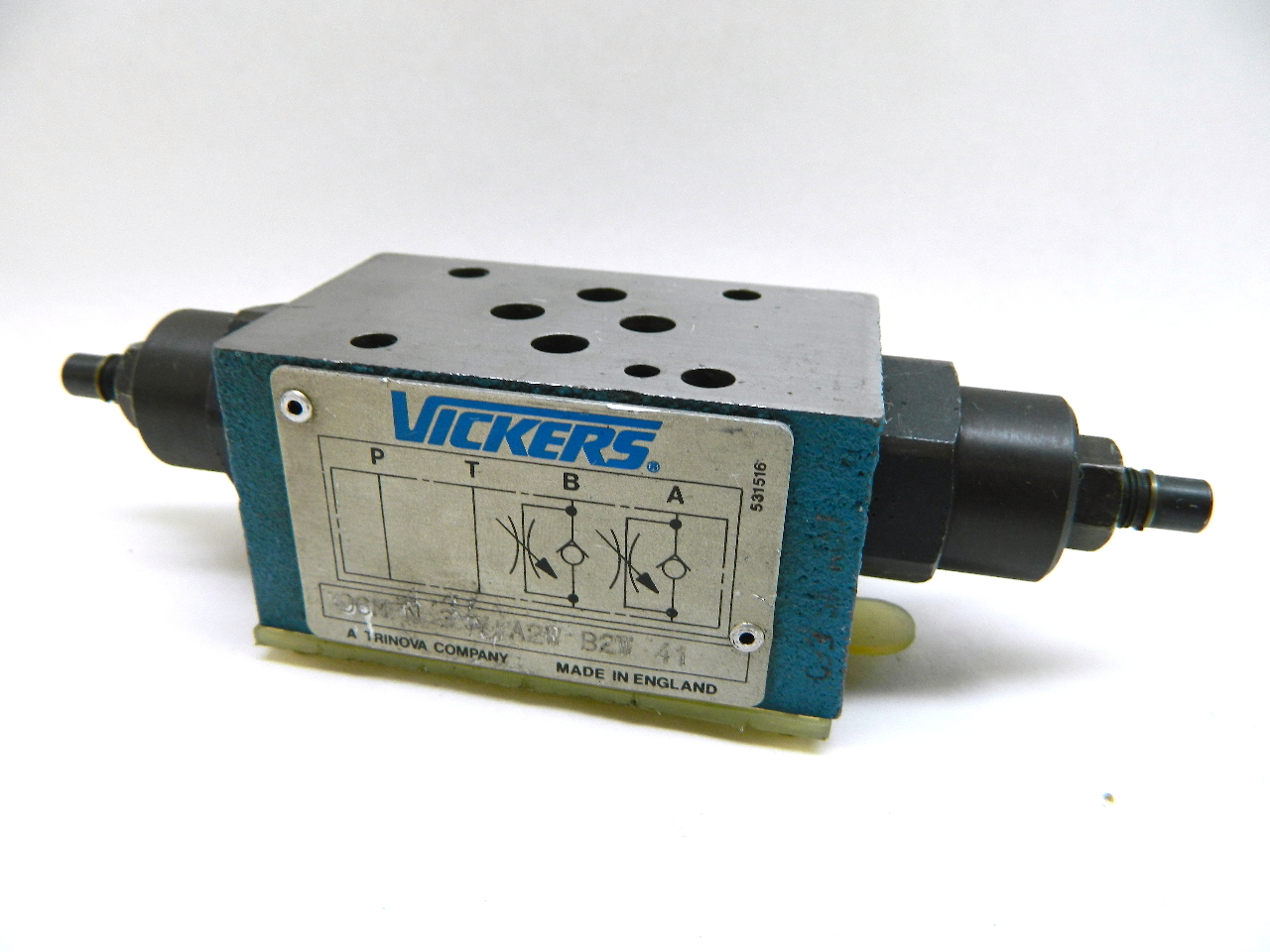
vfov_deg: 54.9
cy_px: 476
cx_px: 635
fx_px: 917
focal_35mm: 25
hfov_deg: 69.4
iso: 80
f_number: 3.1
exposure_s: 1/30
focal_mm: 4.5
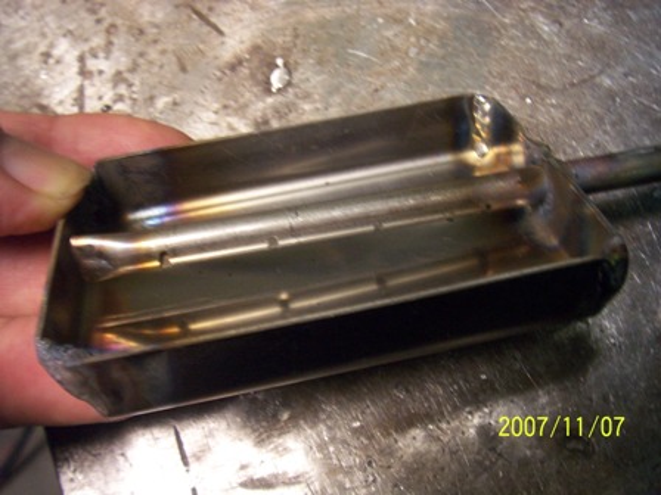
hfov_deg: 47.9
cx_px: 330
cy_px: 248
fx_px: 745
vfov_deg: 36.8
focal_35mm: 39
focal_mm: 6.4
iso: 160
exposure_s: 1/8
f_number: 3.9
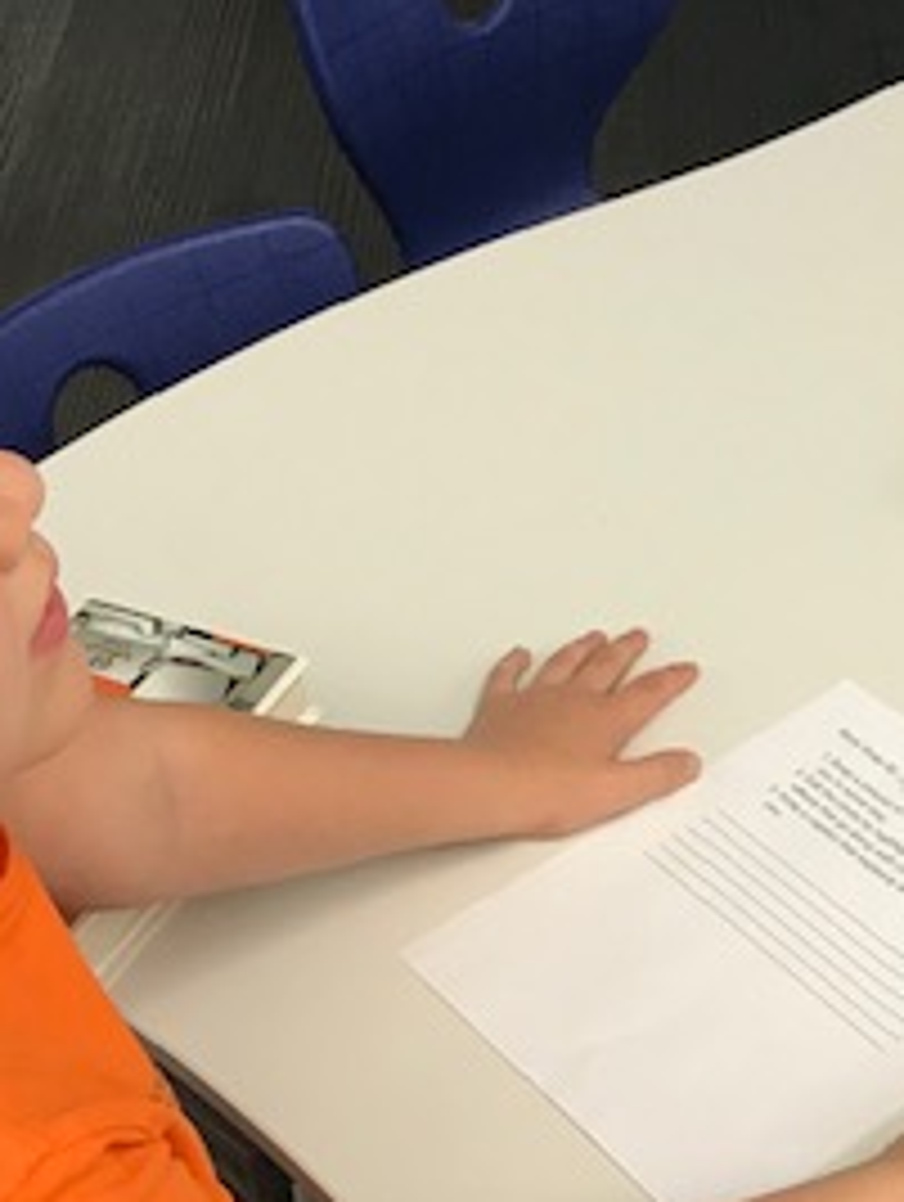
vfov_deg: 28.4
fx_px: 2327
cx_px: 715
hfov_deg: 21.7
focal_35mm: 67
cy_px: 927
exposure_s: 1/30
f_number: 1.8
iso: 32
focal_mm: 3.99
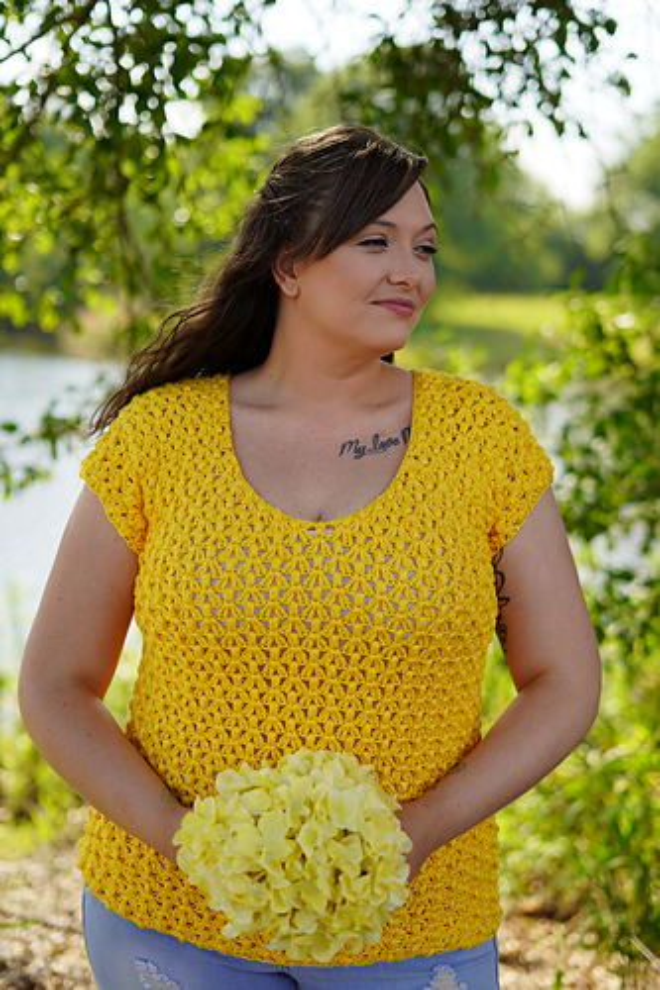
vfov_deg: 39.6
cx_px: 330
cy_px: 495
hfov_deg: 27.0
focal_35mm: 50
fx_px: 1376
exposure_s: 1/1250
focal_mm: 50
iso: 100
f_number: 2.2
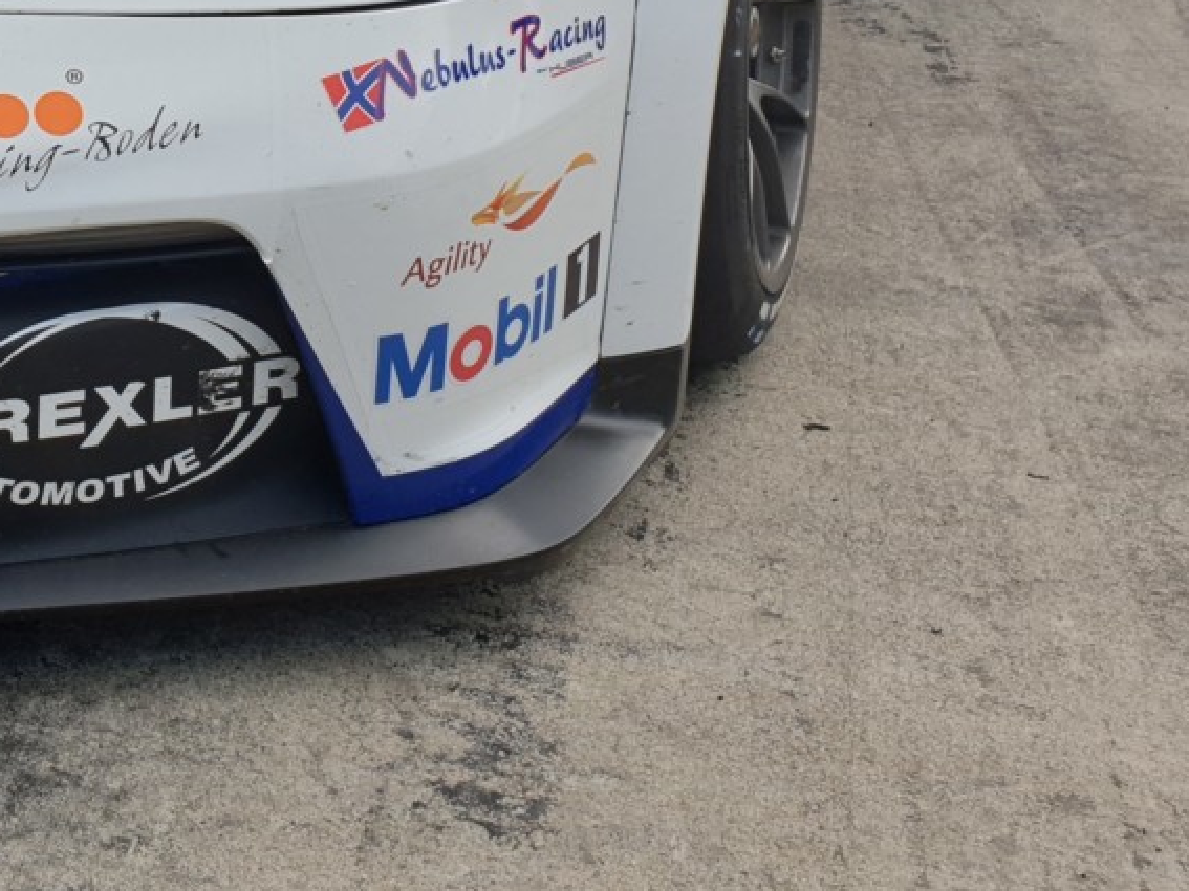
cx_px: -46
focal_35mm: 66
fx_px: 2267
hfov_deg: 27.4
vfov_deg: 21.0
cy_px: -119
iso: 50
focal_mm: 4.3
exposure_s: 1/1062
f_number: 2.4
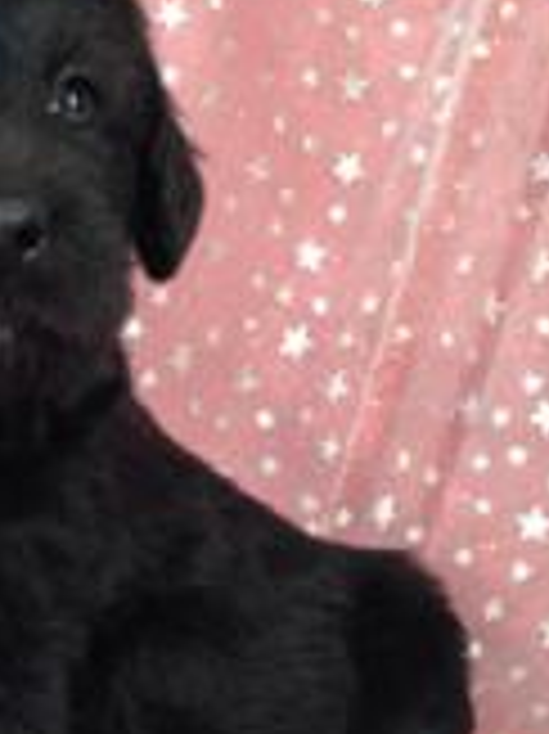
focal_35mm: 81
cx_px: -58
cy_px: 549
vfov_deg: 23.9
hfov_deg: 17.6
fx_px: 1715
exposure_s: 1/20
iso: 50
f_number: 2.4
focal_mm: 4.12
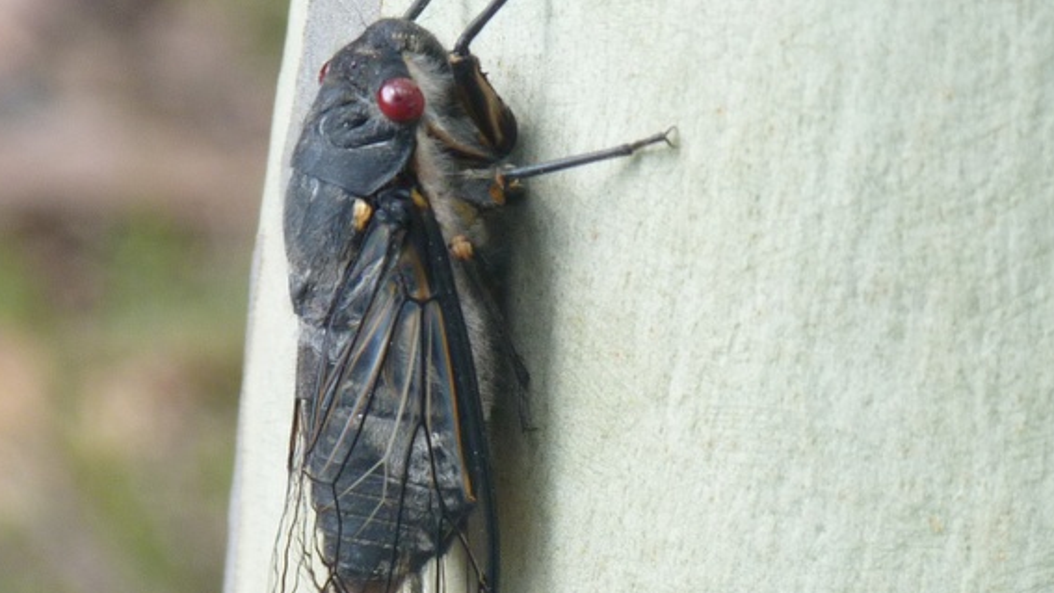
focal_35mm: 447
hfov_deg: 4.8
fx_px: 12493
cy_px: 405
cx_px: 450
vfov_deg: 2.7
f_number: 4
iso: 100
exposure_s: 1/80
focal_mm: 52.3
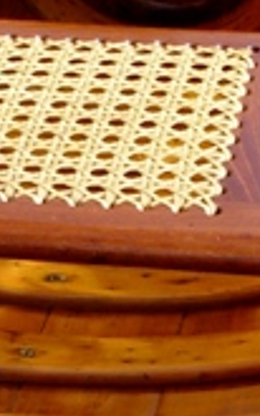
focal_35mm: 195
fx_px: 2213
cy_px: 255
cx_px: -15
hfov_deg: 6.7
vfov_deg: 10.7
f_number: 2.9
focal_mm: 6.3
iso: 50
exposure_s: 1/497
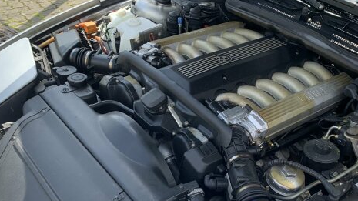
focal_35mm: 39
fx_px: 370
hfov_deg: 51.4
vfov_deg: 29.5
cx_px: 211
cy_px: 170
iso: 25
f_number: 1.8
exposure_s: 1/706
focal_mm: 4.25
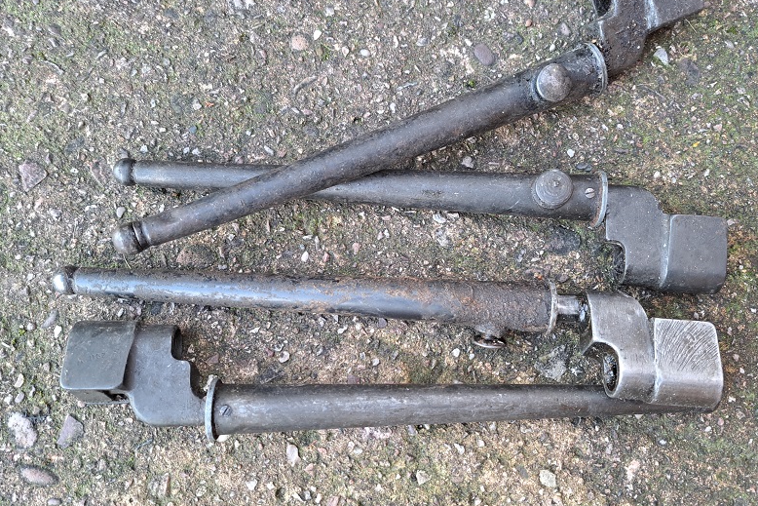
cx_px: 405
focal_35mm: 29
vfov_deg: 45.0
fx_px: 611
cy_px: 253
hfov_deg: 63.6
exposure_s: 1/50
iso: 100
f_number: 1.8
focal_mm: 5.23
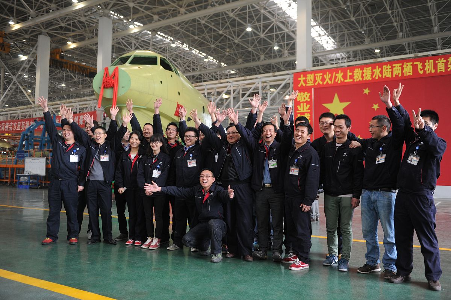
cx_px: 226
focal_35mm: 32
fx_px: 401
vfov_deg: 41.0
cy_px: 150
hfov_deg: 58.8
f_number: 2.8
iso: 1000
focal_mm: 32
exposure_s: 1/200
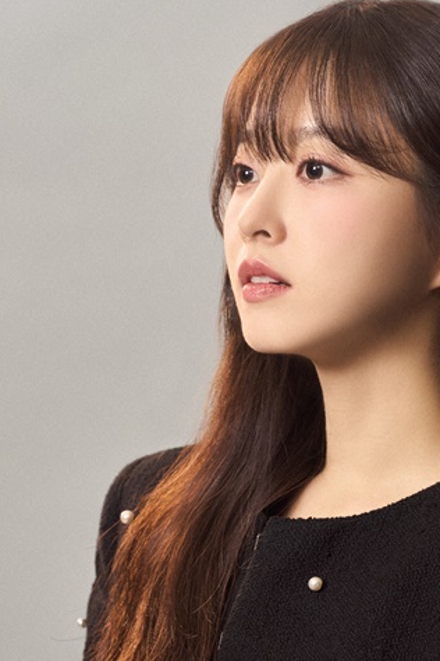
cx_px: 344
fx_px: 6150
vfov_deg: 6.2
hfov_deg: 4.1
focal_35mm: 335
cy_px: 482
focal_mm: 200
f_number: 7.1
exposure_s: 1/160
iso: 500
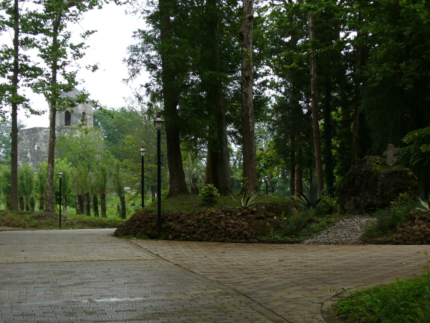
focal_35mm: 67
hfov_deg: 29.0
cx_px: 215
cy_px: 162
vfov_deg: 21.9
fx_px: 832
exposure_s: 1/125
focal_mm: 8.9
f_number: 3.1
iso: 80
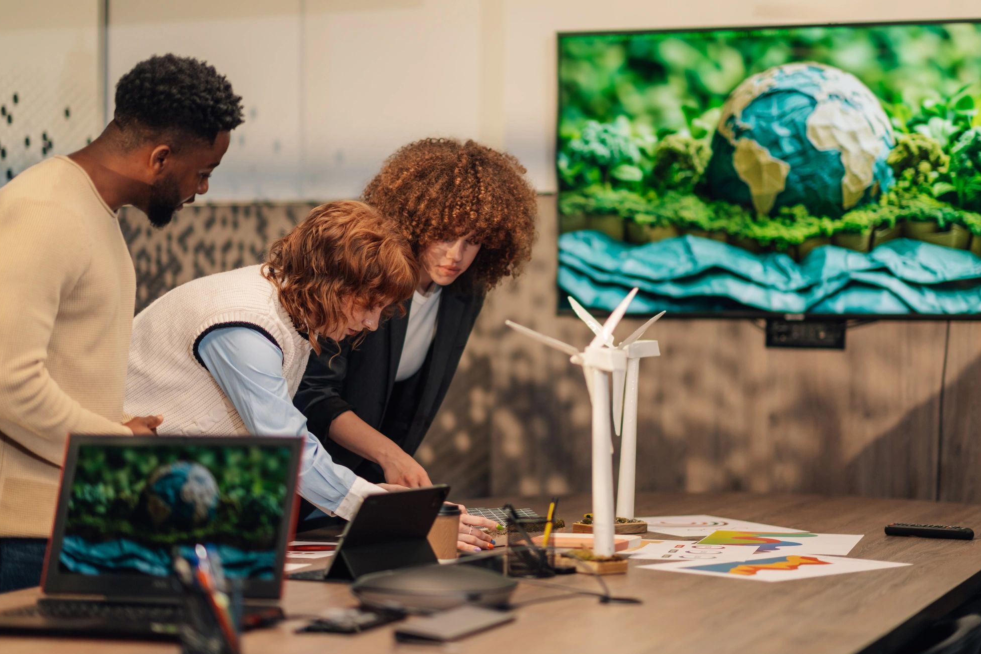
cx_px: 516
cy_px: 338
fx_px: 2506
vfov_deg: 14.9
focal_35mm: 92
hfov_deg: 22.1
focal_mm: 85
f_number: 1.4
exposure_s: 1/250
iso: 160
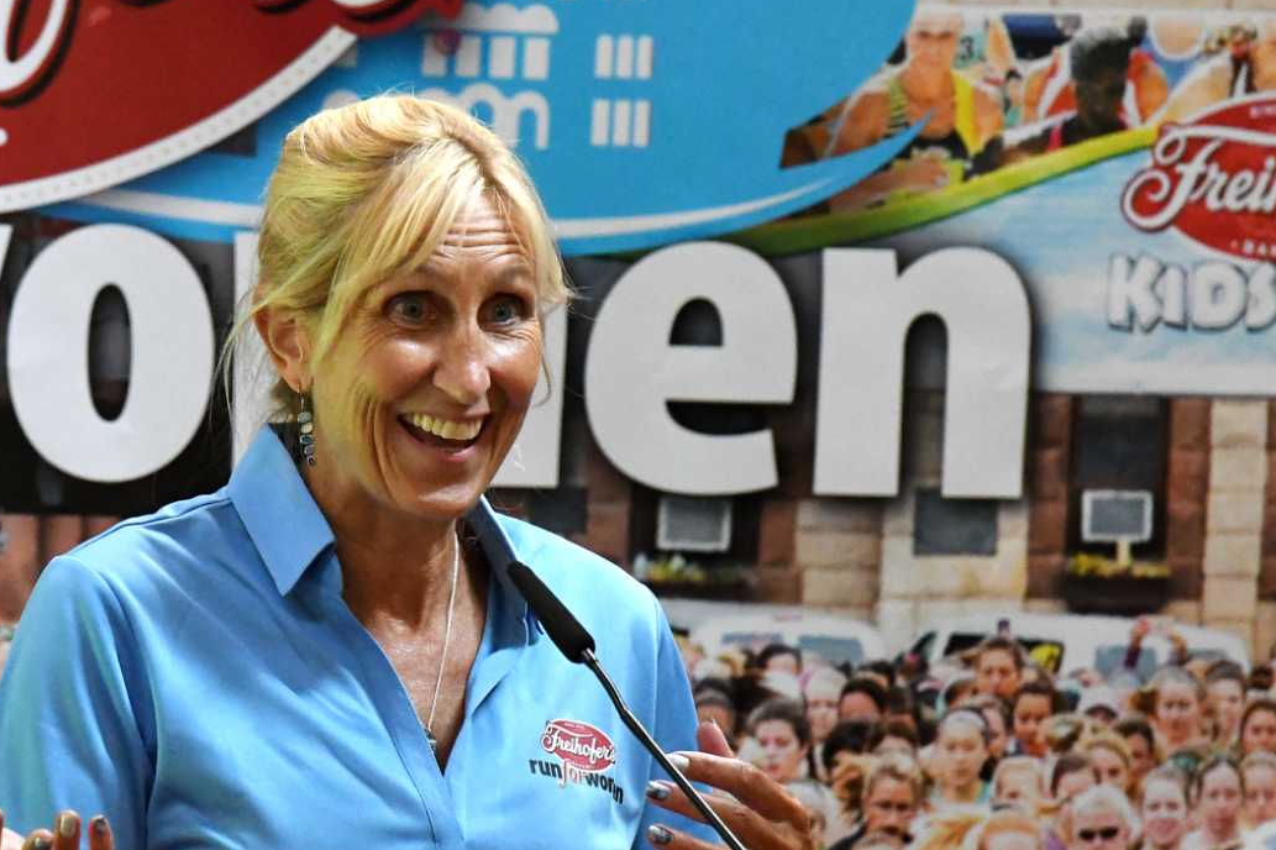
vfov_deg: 2.3
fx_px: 21082
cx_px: 238
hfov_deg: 3.5
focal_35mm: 595
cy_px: 534
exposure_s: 1/320
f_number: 5
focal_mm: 200
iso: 4000
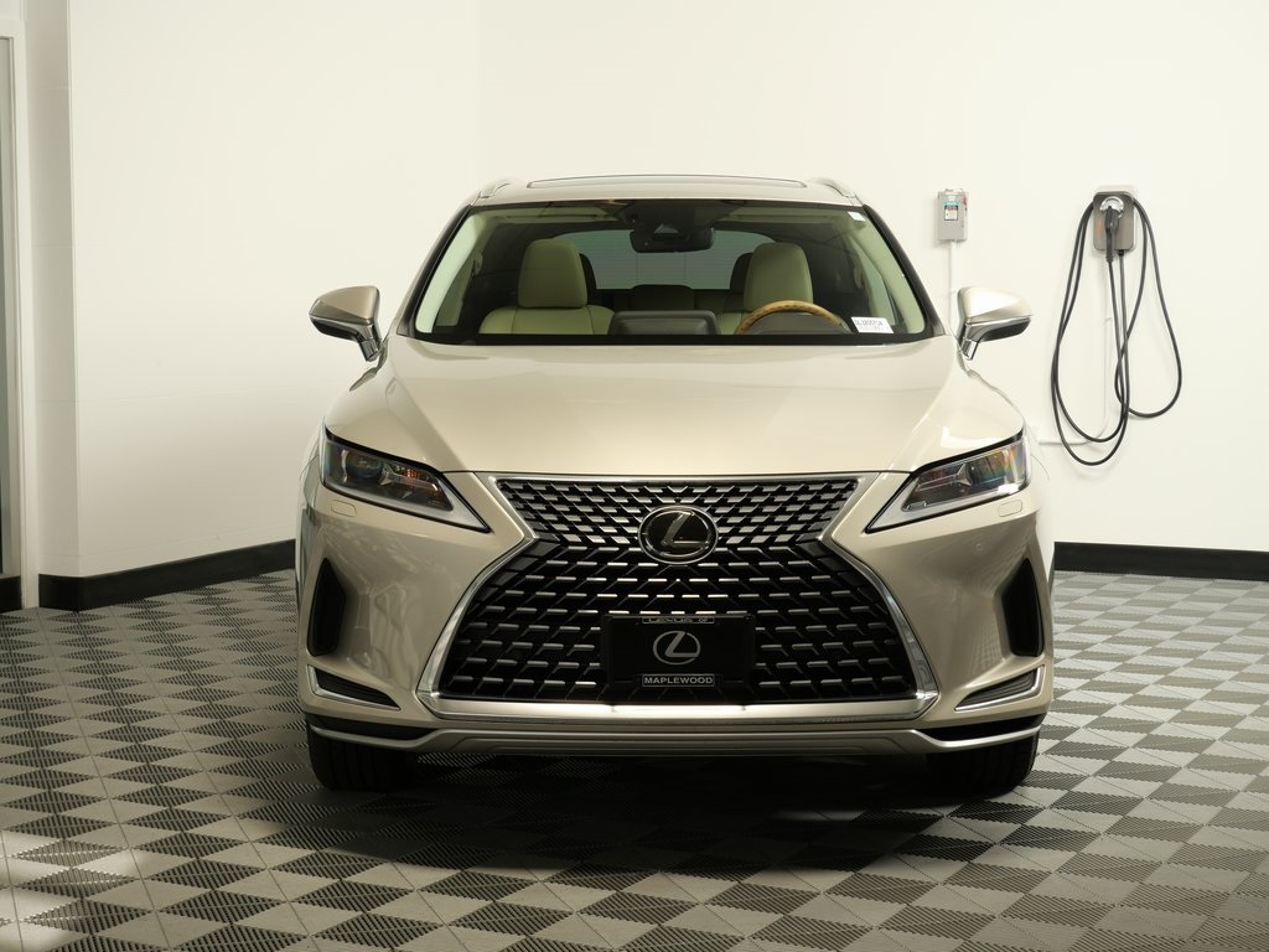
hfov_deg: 34.3
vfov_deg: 26.1
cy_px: 476
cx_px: 634
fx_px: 2053
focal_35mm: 56
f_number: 5.6
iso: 250
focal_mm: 28
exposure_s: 1/200
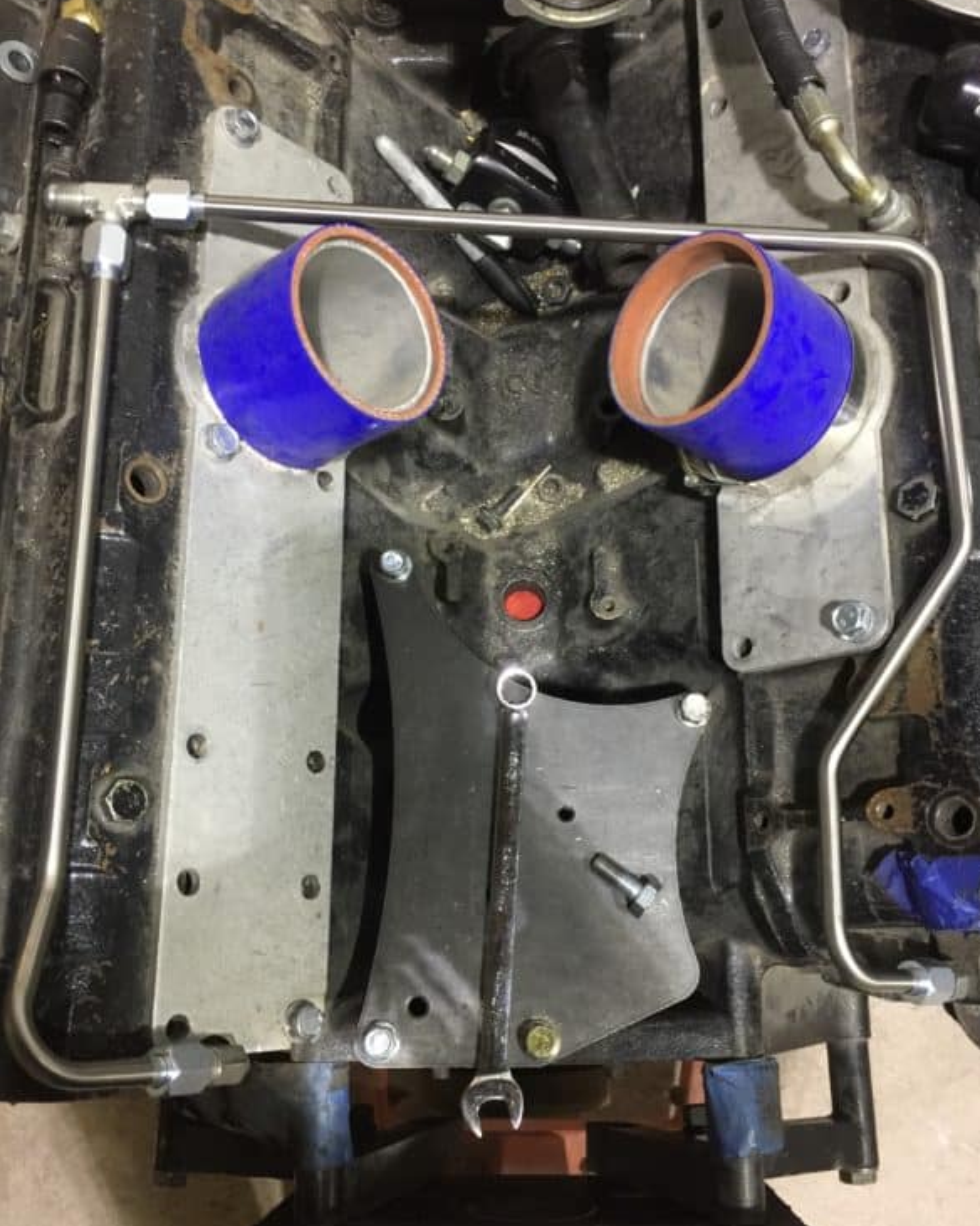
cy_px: 647
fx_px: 1124
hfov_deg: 47.1
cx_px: 502
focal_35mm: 31
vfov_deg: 57.1
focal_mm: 4.15
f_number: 2.2
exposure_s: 1/15
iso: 125
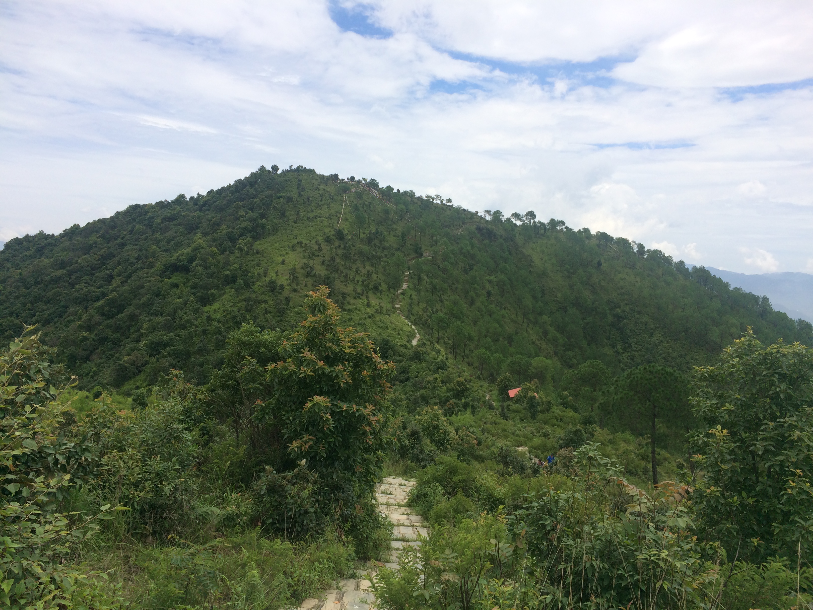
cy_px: 305
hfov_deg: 61.7
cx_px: 406
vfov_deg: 48.2
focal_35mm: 29
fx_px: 681
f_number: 2.2
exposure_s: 1/2564
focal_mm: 4.15
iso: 32
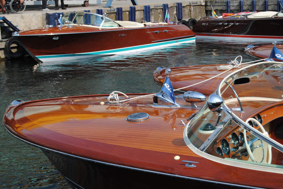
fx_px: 649
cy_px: 94
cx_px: 142
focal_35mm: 82
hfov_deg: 24.6
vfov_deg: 16.6
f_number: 8
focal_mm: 55
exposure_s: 1/250
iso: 100
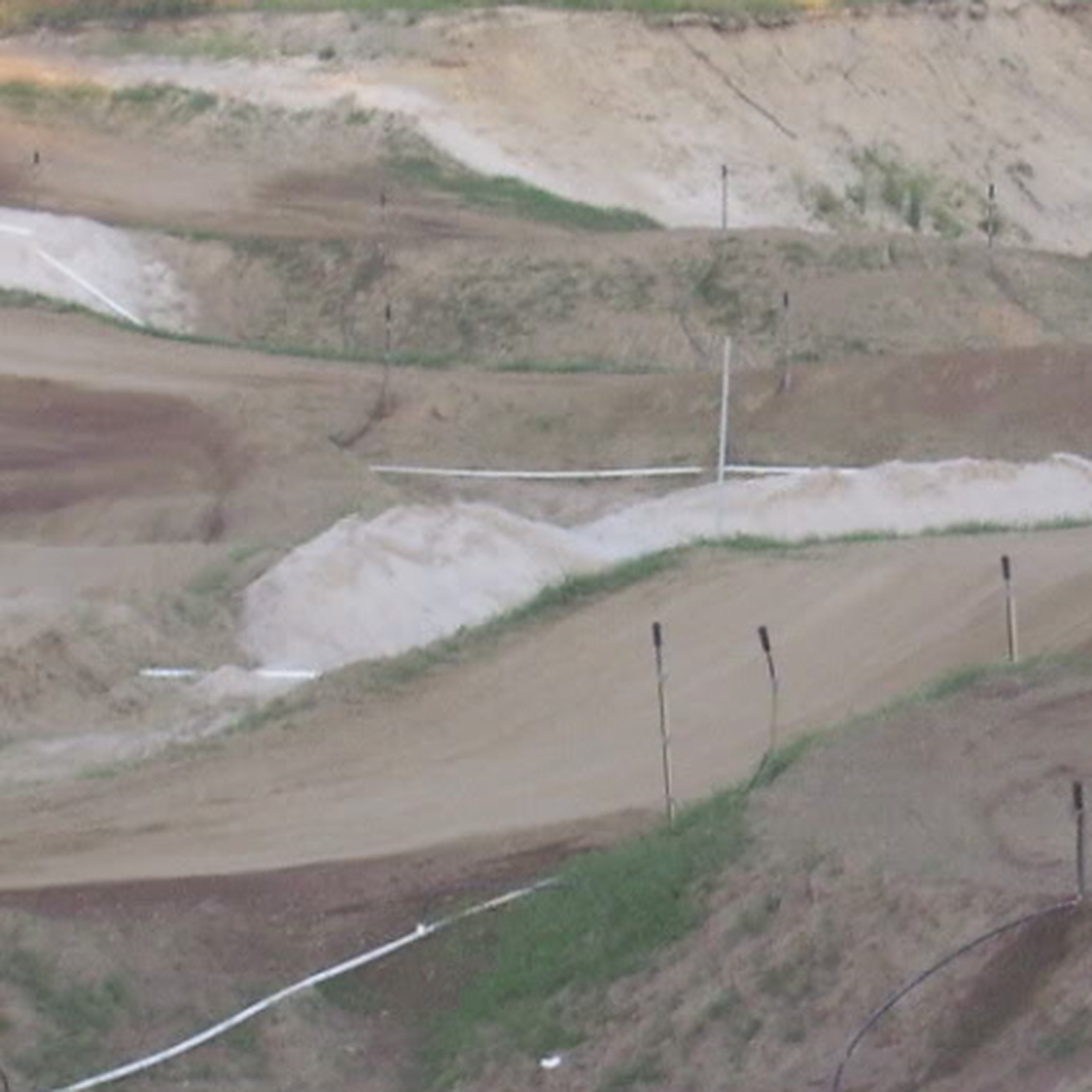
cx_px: 1200
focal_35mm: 256
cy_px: 516
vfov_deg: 6.8
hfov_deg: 6.8
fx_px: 9137
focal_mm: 16.8
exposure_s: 1/90
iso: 125
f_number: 4.6
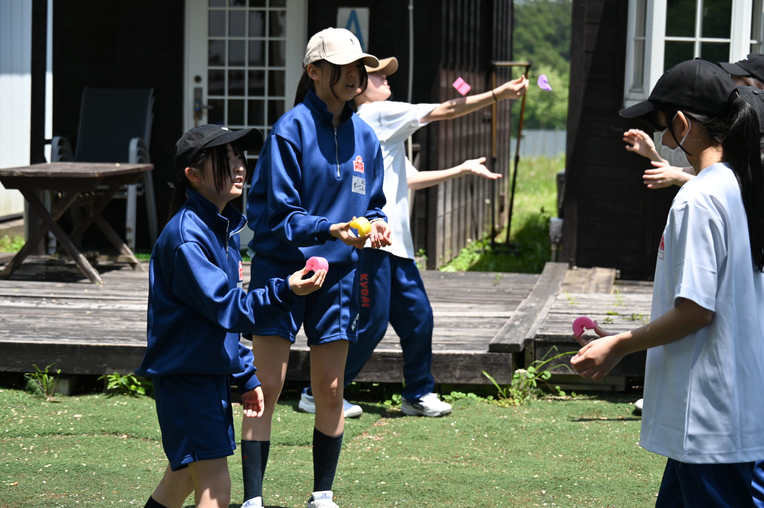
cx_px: 382
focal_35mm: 84
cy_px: 254
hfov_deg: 24.2
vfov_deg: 16.2
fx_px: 1781
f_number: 6
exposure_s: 1/250
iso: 125
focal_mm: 84
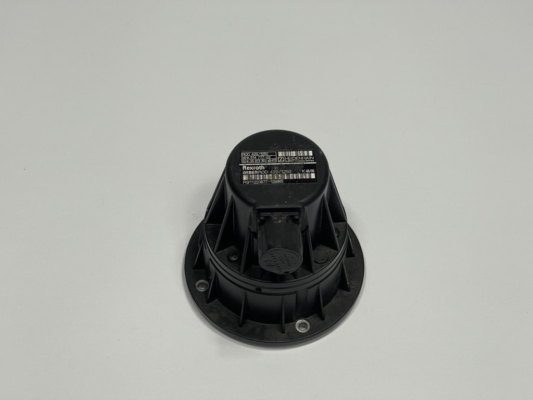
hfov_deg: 30.3
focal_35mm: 64
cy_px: 200
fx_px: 985
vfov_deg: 22.9
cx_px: 266
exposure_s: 1/100
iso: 50
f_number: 2.2
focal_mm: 7.5
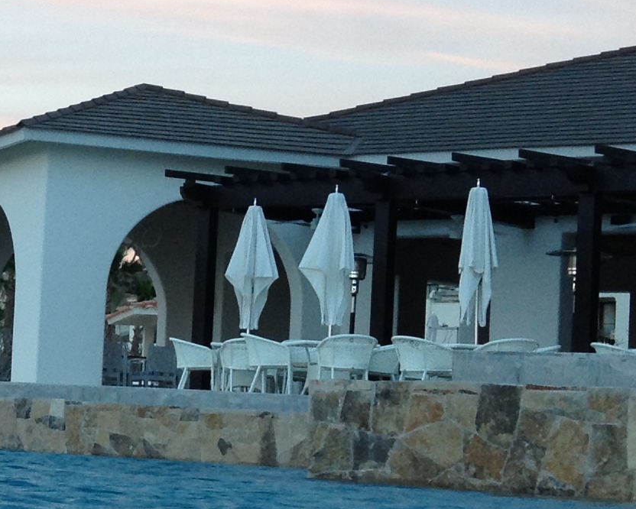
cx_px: -270
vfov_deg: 11.5
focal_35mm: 134
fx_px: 2523
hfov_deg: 13.6
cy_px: 296
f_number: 2.4
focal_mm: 4.28
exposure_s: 1/20
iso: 50
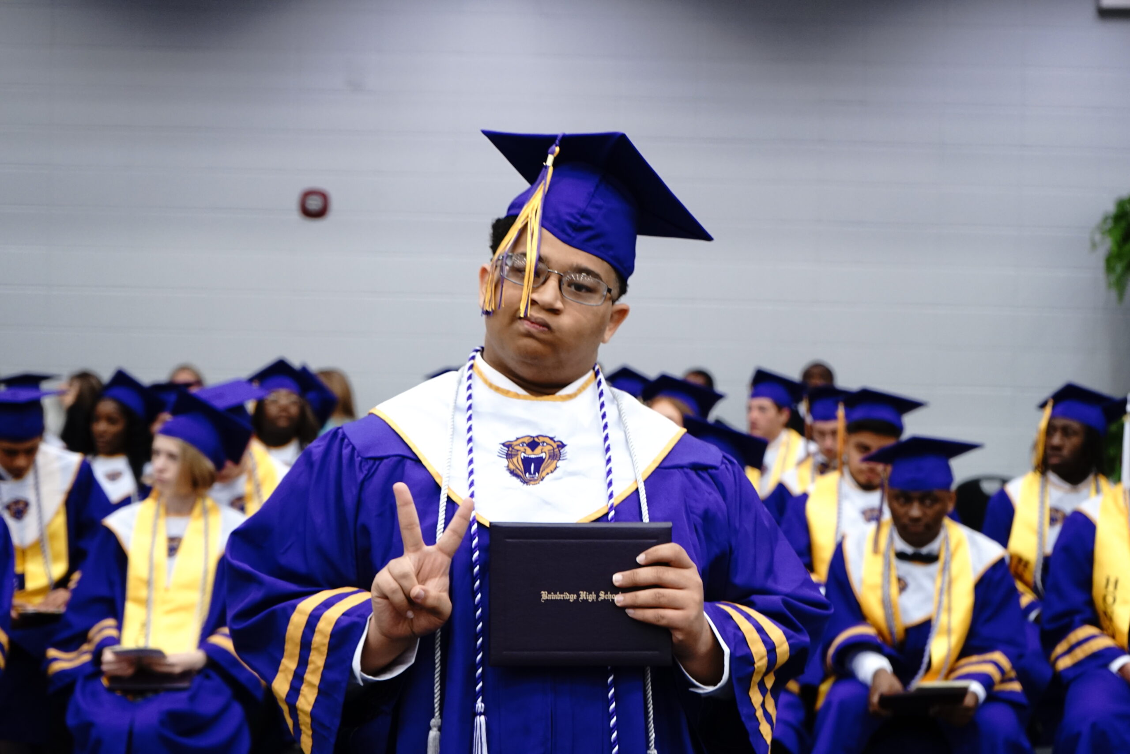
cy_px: 377
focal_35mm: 70
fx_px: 2197
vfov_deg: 19.5
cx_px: 565
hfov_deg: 28.8
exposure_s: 1/80
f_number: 5.6
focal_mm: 70
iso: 1250
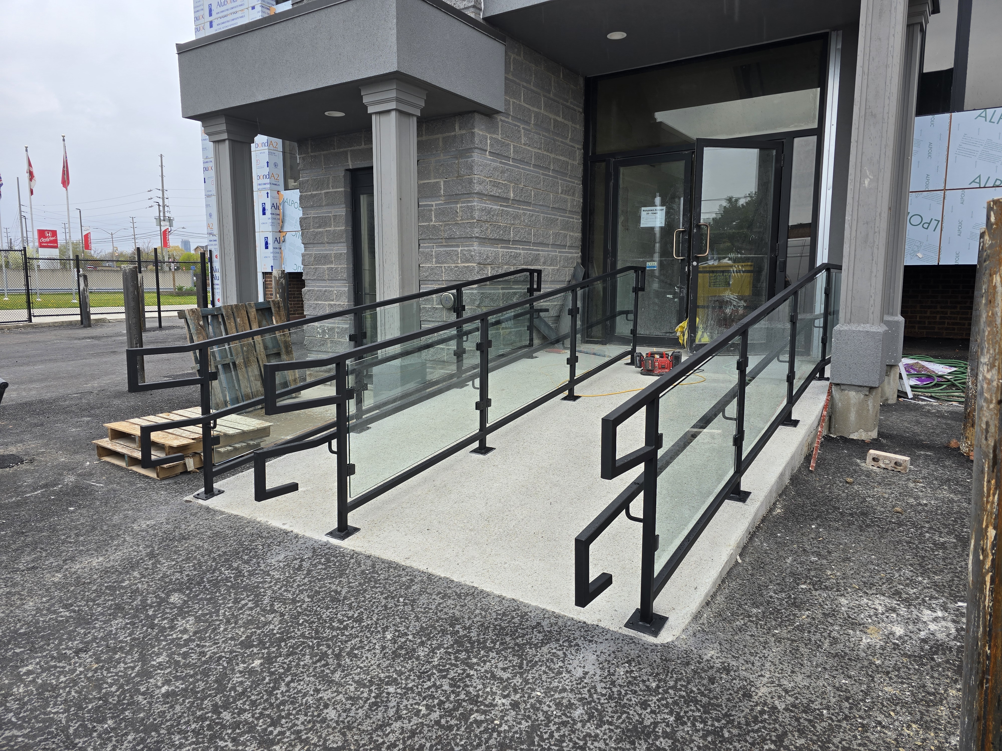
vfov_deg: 58.9
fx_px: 666
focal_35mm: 23
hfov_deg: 73.9
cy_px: 376
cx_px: 501
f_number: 1.7
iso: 12
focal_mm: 6.3
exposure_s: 1/185
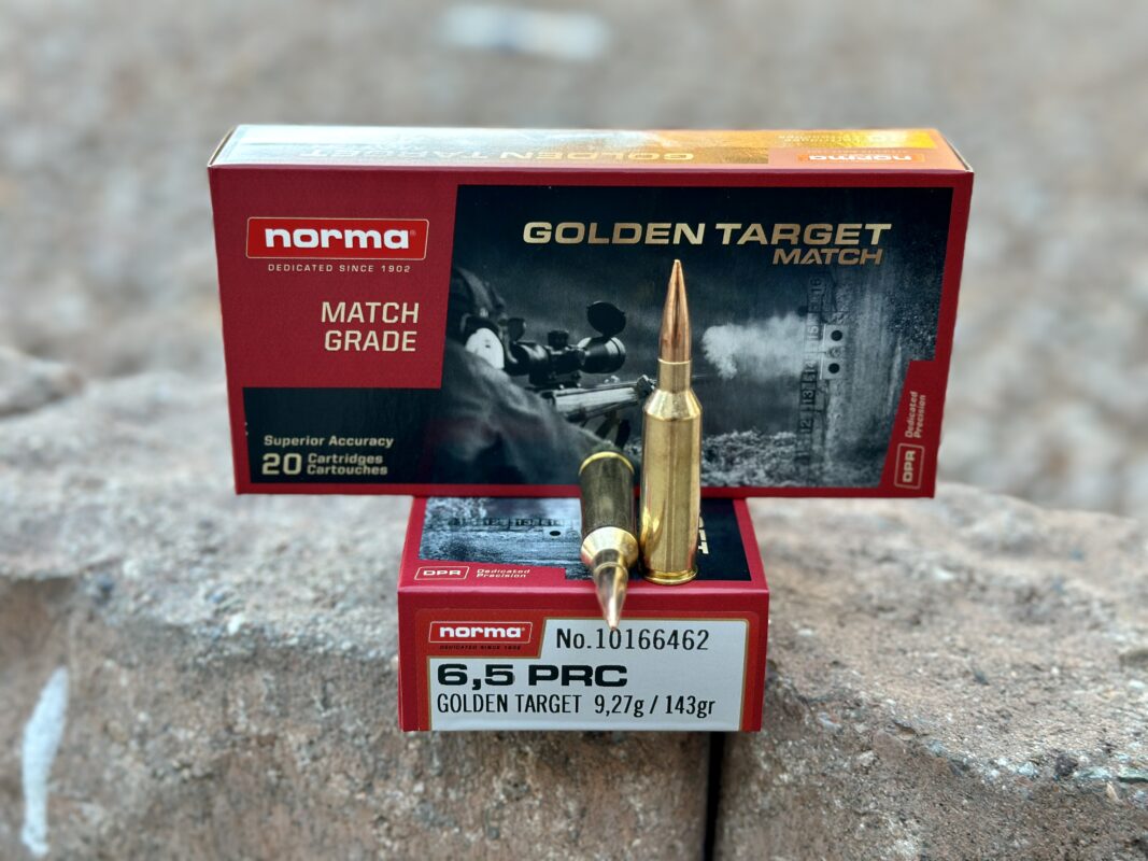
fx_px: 1592
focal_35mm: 48
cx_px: 574
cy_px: 430
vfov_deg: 30.3
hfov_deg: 39.7
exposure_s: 1/121
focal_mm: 6.86
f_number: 1.78
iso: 80
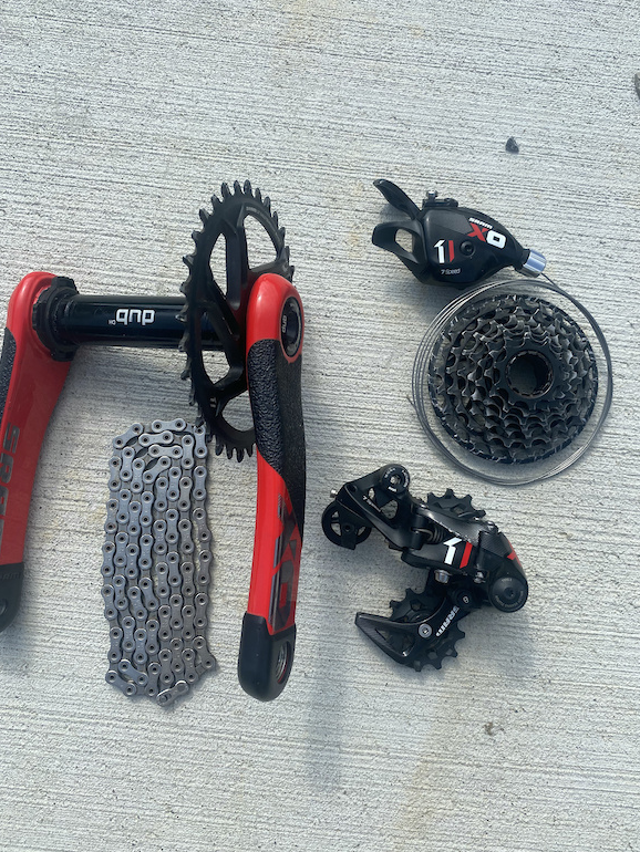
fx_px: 665
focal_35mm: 27
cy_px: 420
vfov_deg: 65.3
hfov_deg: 51.4
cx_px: 327
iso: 32
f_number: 1.8
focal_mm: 4.25
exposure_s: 1/2571
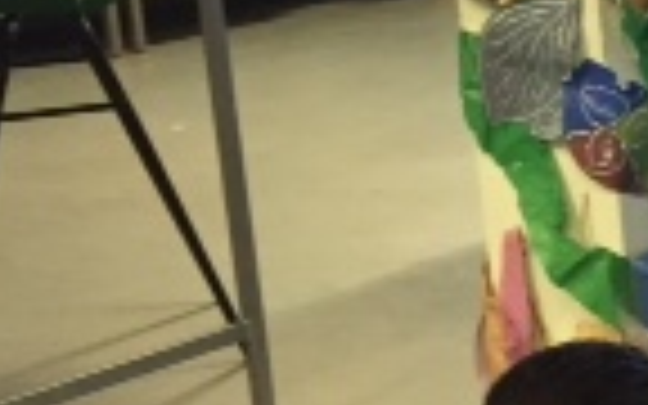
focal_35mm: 137
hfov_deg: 13.0
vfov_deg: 9.5
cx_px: 1354
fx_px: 2419
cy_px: 369
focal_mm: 4.15
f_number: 2.2
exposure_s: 1/30
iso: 160
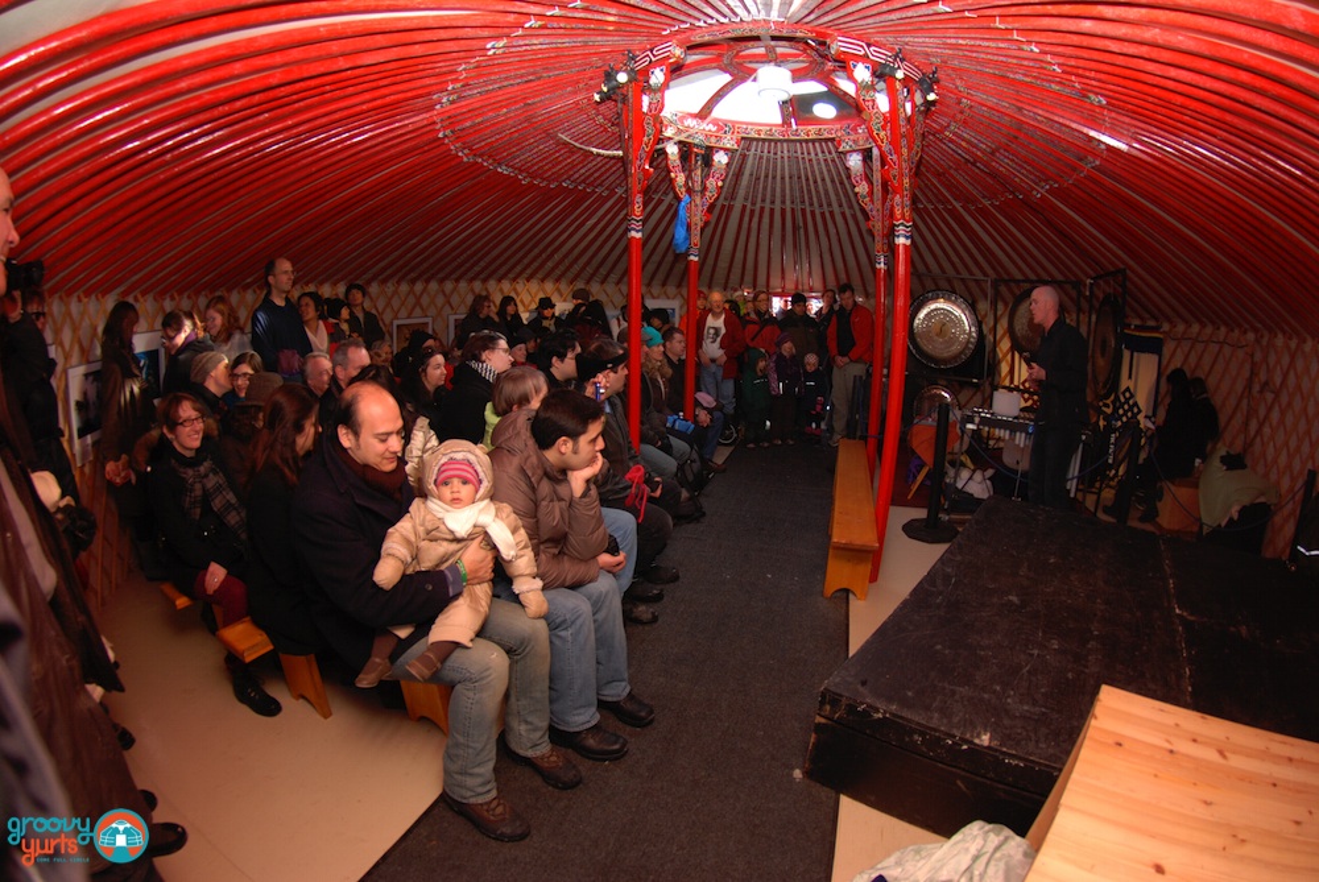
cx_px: 660
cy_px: 441
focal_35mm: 15
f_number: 5.6
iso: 400
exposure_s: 1/60
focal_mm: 10
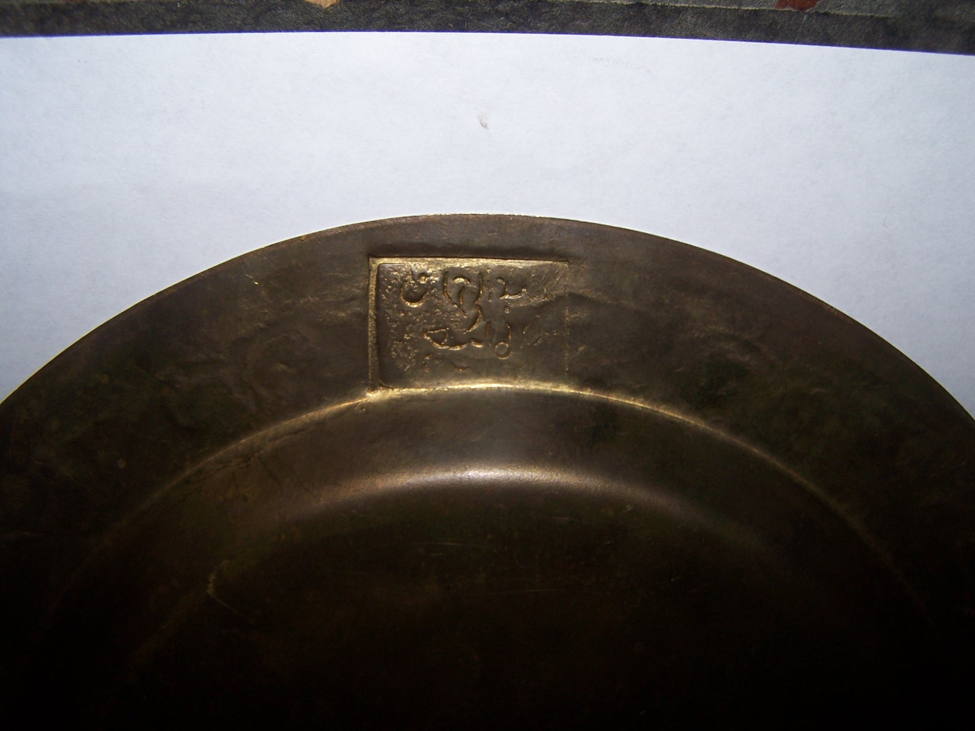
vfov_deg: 37.7
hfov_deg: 49.0
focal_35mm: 38
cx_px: 488
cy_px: 366
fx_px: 1070
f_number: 2.8
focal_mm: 6.3
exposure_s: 1/60
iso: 80
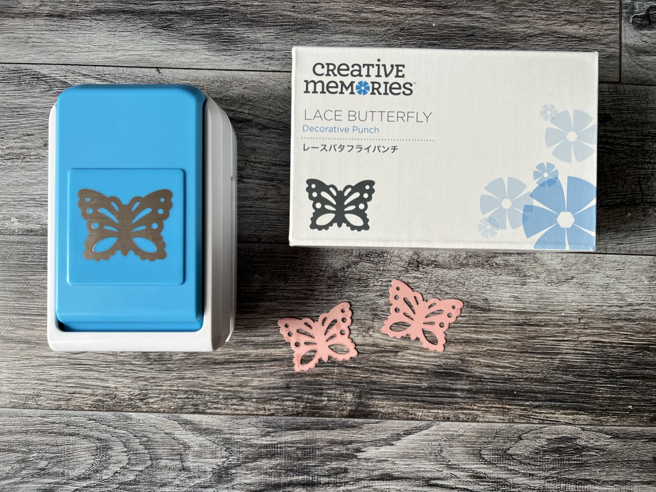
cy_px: 246
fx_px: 493
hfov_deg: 67.3
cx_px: 328
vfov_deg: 53.1
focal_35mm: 26
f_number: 1.5
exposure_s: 1/121
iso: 80
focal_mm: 5.7
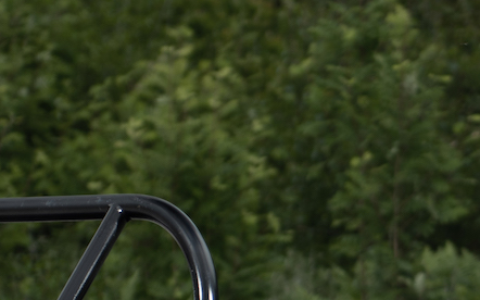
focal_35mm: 323
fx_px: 4224
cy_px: 371
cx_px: 442
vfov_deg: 4.1
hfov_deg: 6.5
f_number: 2.8
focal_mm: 70
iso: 64
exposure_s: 1/160
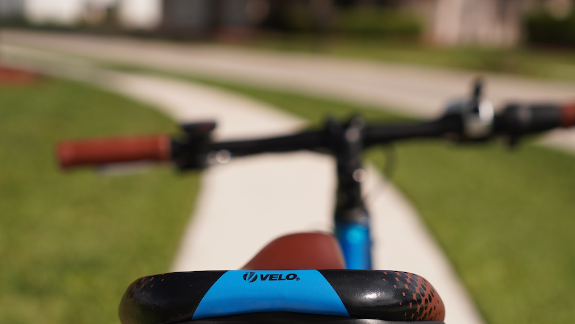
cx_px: 300
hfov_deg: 29.5
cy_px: 246
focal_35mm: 72
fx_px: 1093
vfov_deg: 16.7
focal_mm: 35
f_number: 2.8
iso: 100
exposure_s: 1/500
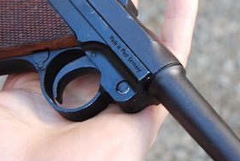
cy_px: 61
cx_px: 78
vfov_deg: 11.2
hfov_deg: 16.6
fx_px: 821
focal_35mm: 123
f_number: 5
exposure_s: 1/100
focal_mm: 38
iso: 200
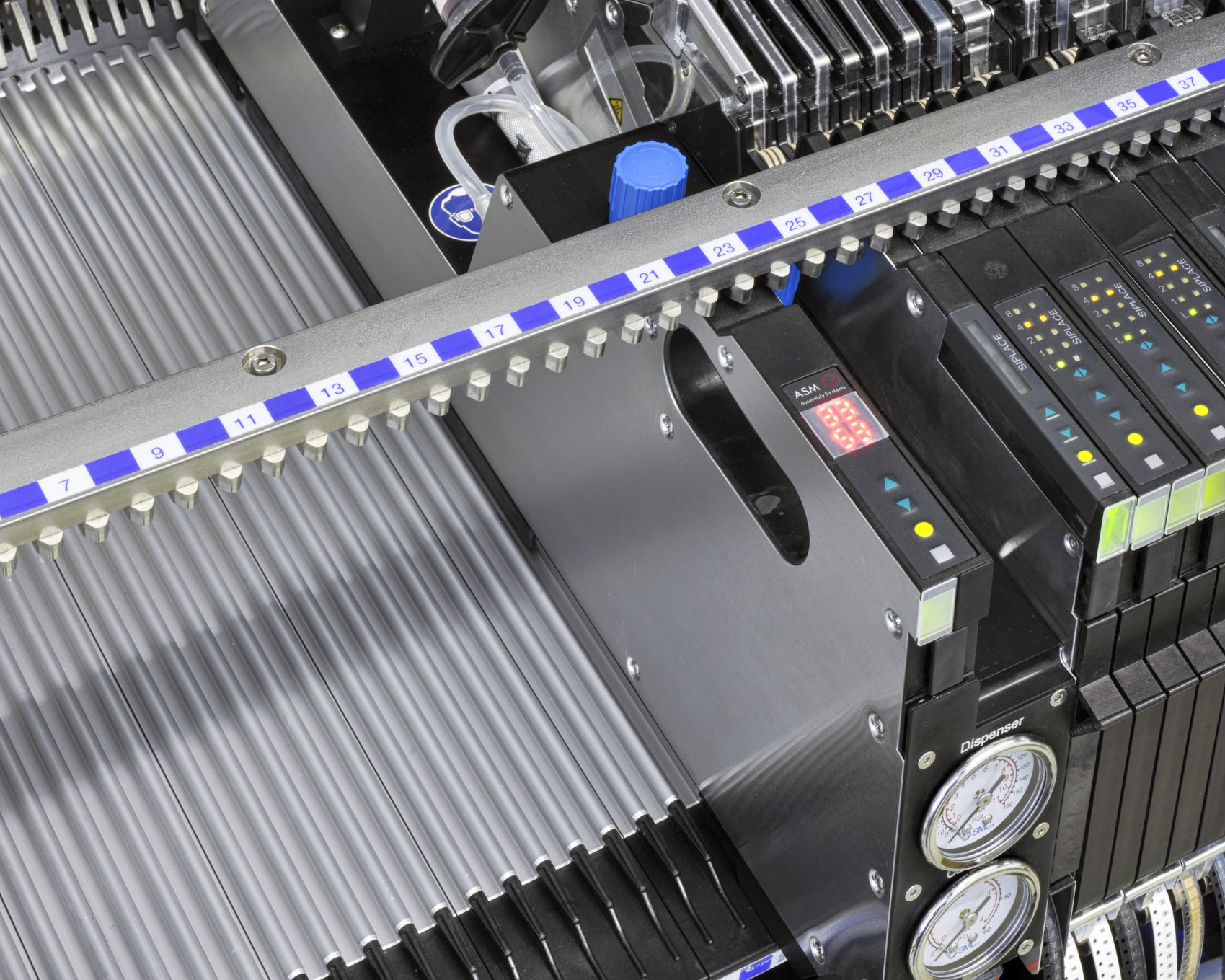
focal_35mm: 99
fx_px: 3589
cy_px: 251
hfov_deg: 19.4
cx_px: 610
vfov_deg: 15.5
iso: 125
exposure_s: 3
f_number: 22
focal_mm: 70
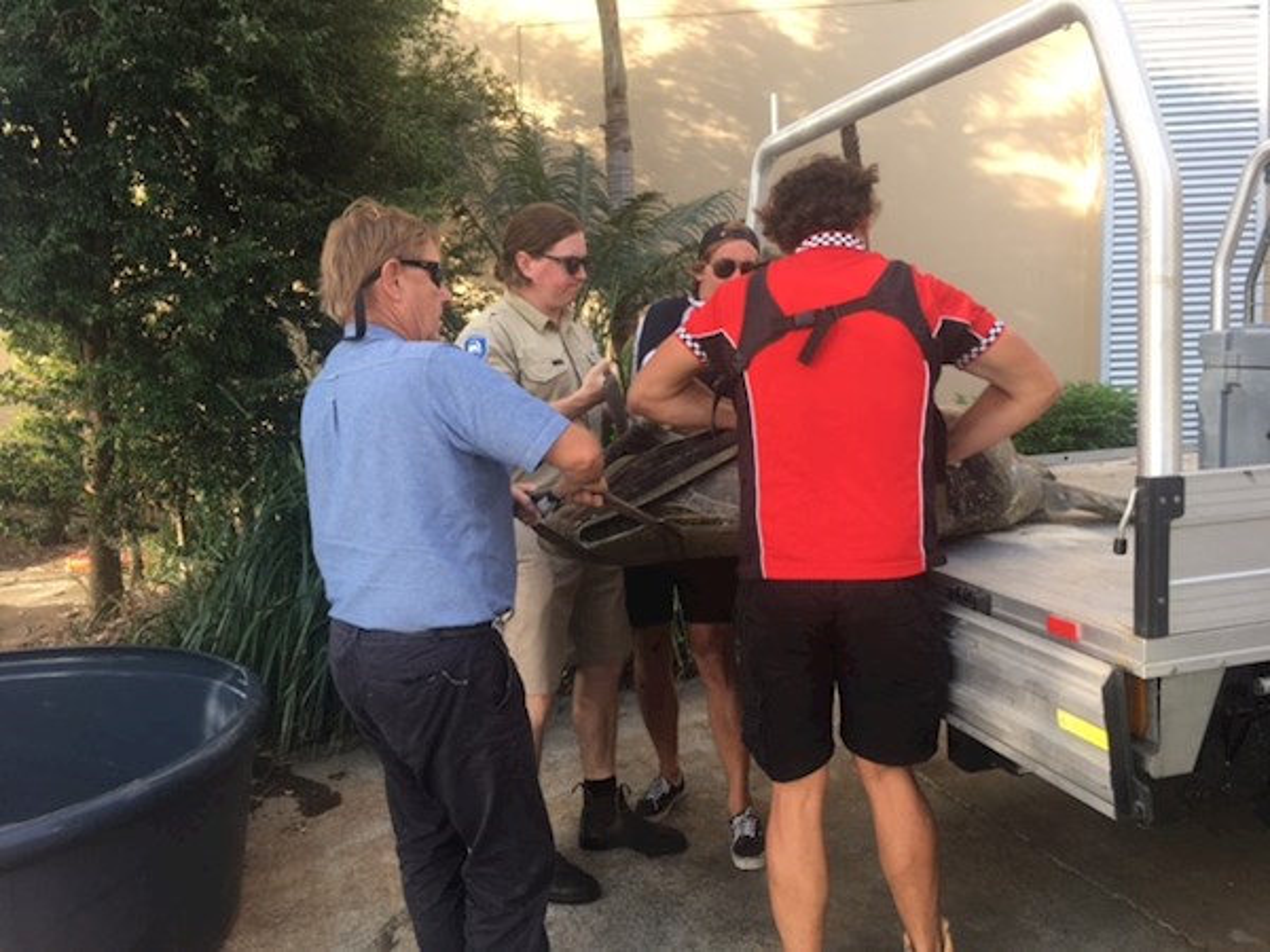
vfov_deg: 48.2
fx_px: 1064
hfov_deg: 61.7
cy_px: 476
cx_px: 635
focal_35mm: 29
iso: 25
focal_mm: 4.15
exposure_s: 1/135
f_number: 2.2
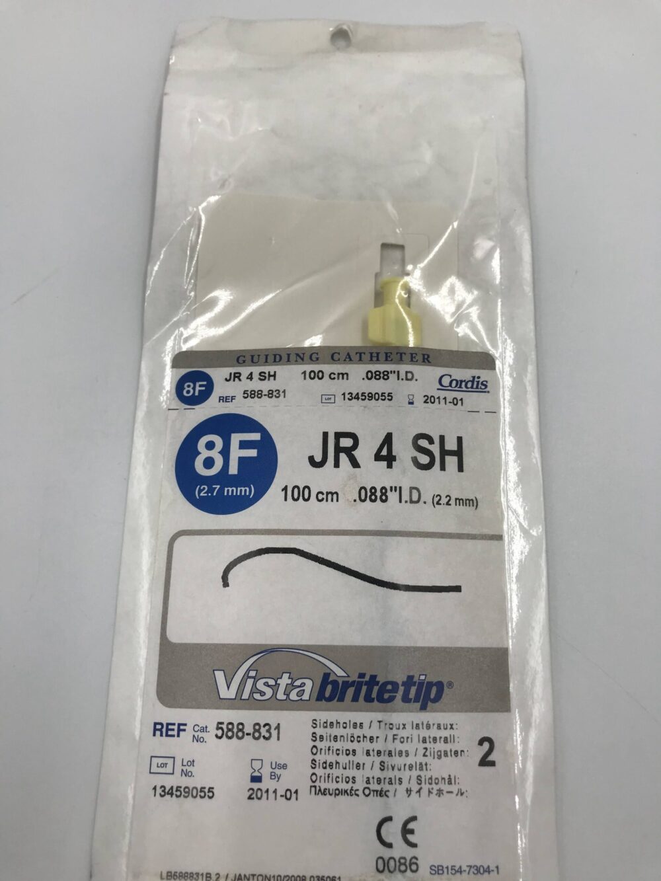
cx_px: 330
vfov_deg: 63.4
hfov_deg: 49.8
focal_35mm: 28
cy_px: 440
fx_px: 713
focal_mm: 3.99
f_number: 1.8
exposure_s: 1/169
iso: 20
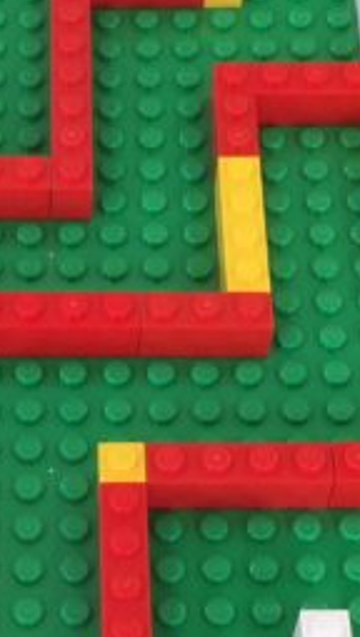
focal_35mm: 95
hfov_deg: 12.7
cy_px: 467
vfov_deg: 22.3
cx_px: 68
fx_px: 1607
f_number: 2.2
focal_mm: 4.15
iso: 25
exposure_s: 1/30
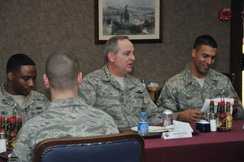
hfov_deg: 19.5
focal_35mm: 105
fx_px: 711
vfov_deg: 13.0
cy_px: 81
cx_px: 122
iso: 640
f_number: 5.6
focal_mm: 70
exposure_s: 1/80
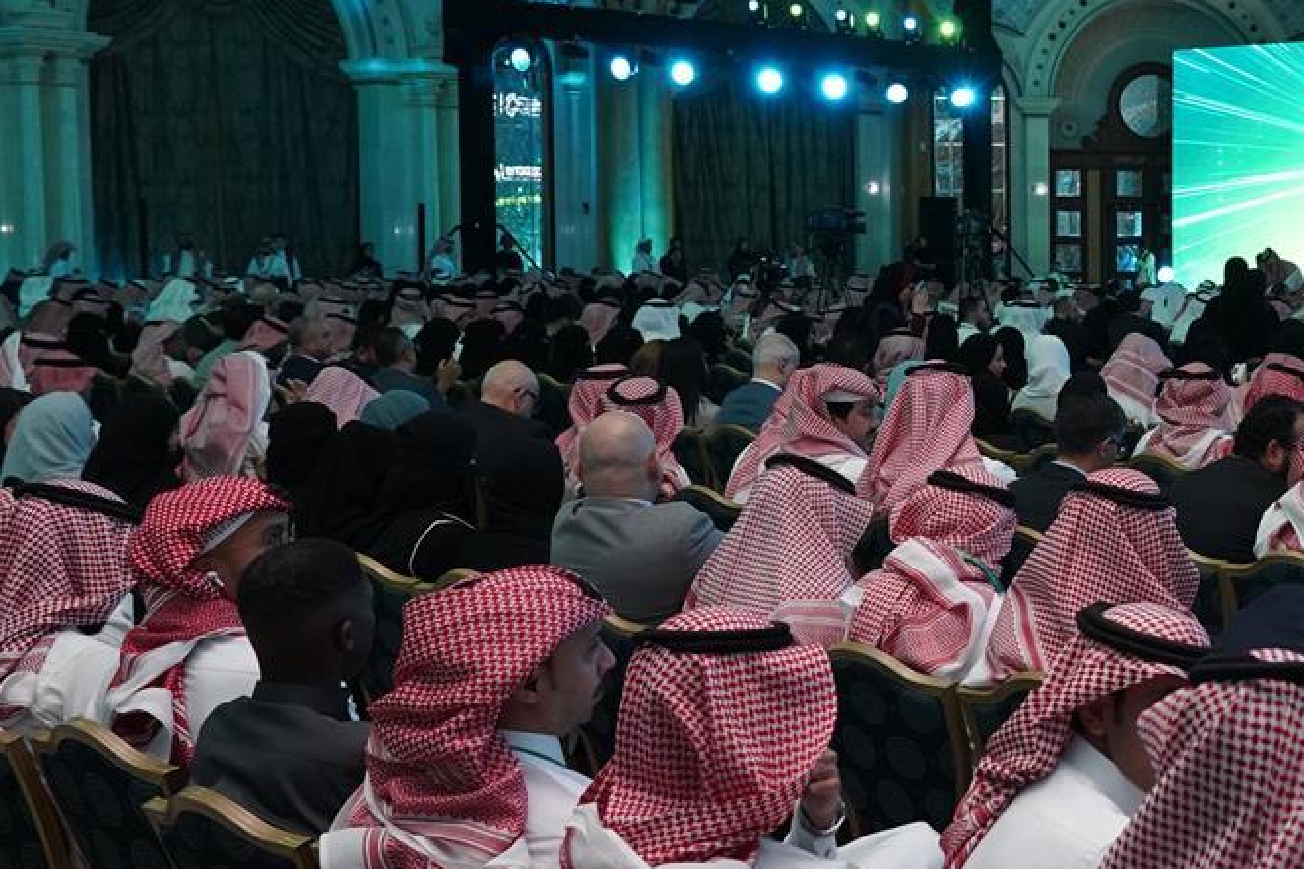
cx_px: 1347
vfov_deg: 23.4
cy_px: 384
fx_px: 2100
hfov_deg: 31.5
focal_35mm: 58
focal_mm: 24
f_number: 5
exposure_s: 1/125
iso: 3200
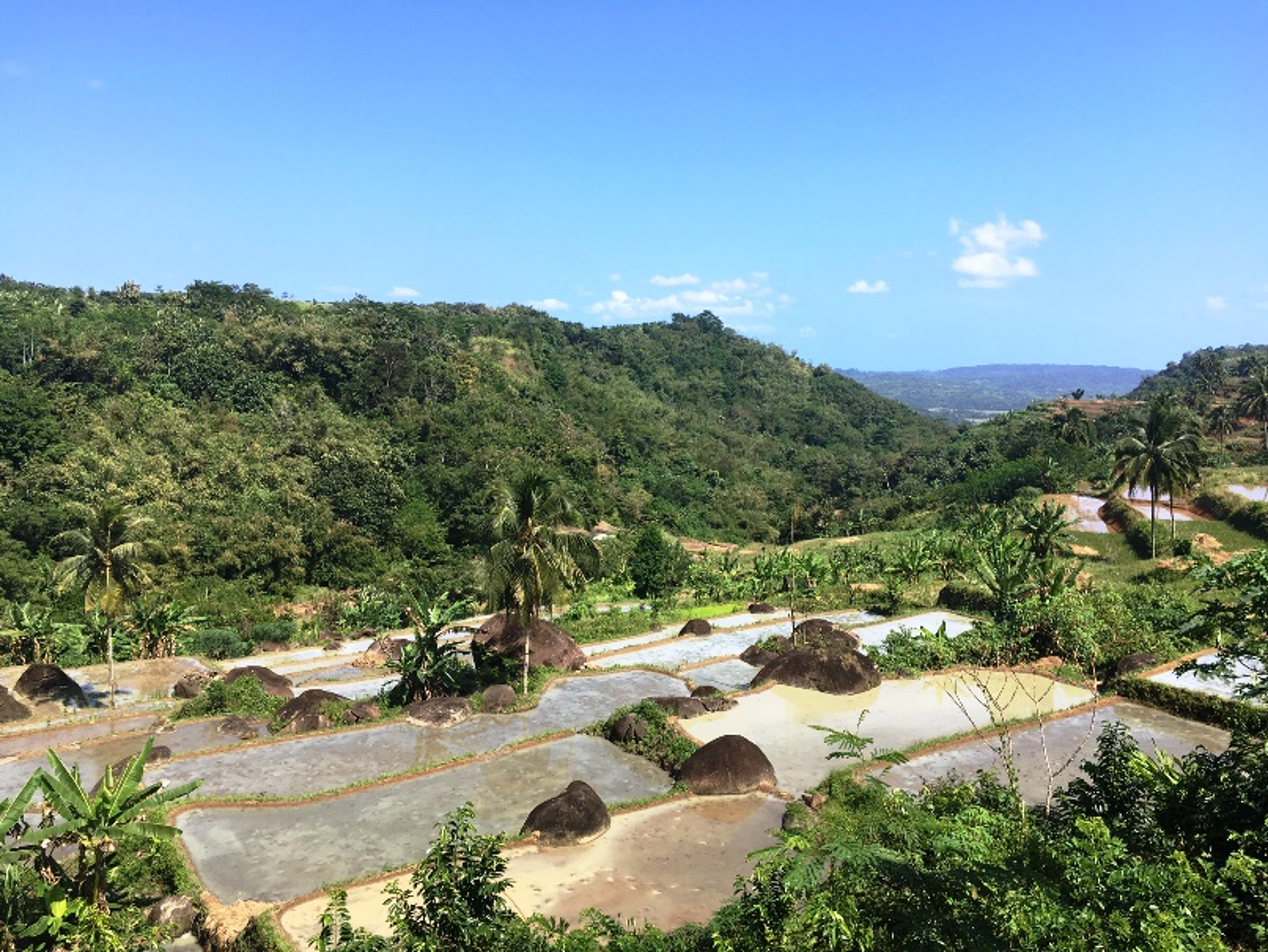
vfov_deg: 48.3
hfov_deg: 61.6
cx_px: 634
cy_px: 476
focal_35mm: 29
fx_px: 1063
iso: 25
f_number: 2.2
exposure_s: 1/1083
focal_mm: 4.15
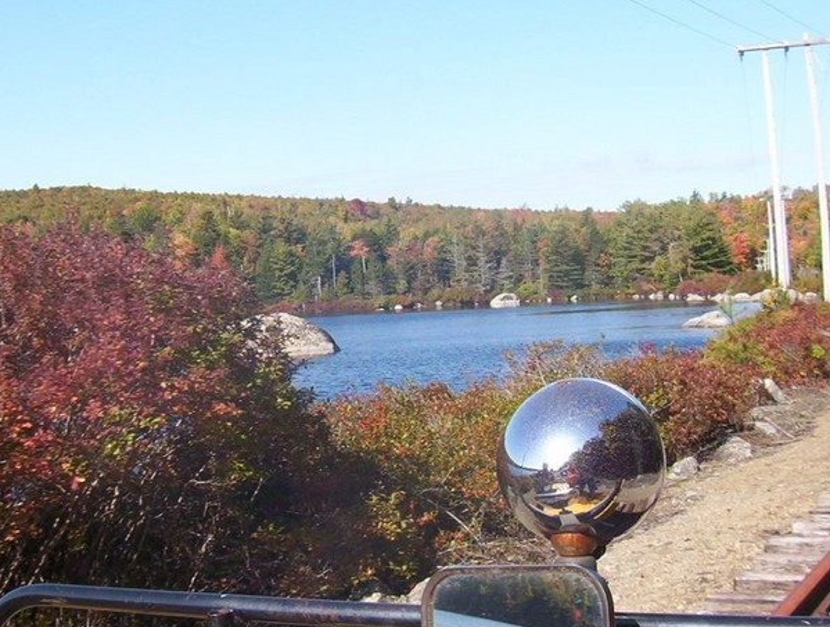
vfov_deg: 24.1
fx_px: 1467
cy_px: 332
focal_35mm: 61
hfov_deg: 31.5
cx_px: 326
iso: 100
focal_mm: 5.77
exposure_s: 1/462
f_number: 5.17
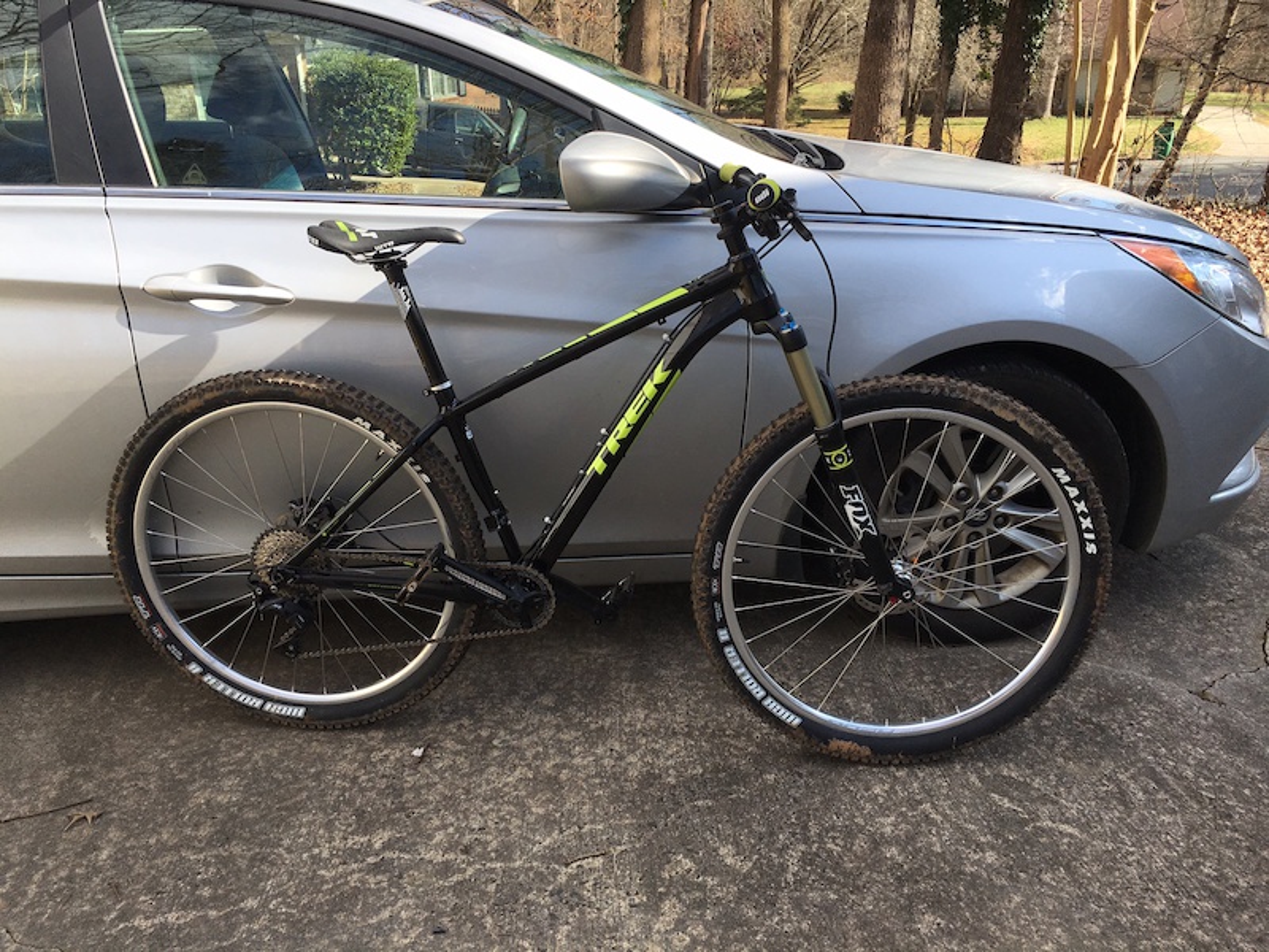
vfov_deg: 48.2
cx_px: 634
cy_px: 476
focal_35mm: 29
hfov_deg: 61.7
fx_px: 1063
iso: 25
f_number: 2.2
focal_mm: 4.15
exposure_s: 1/884
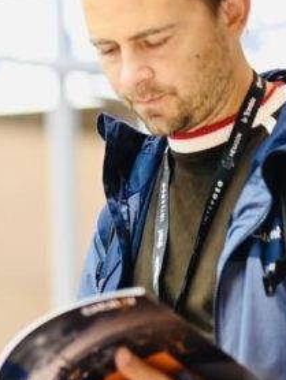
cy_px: 307
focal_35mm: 177
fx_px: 1947
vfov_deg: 11.1
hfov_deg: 8.1
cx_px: -248
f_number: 1.2
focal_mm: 50
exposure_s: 1/400
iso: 400
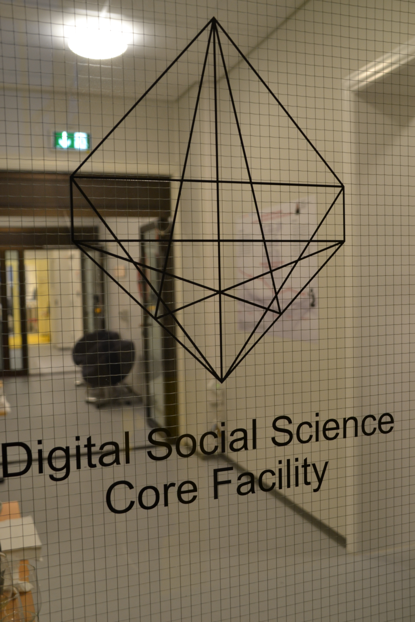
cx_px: 208
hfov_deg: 35.5
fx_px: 648
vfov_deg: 51.3
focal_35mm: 38
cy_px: 311
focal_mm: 25
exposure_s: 1/25
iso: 400
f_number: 4
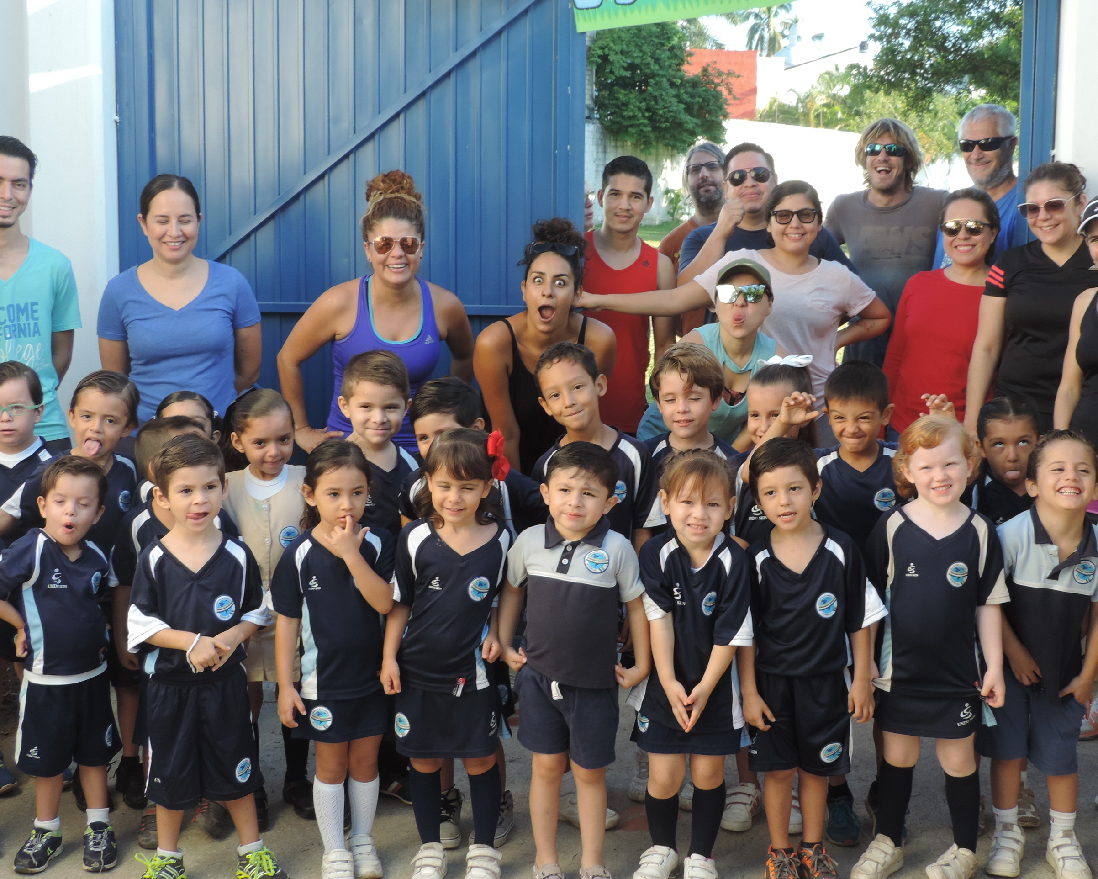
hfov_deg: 35.3
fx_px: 1723
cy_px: 420
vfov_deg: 28.6
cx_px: 619
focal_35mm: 53
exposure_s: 1/100
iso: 80
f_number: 3.3
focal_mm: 7.1
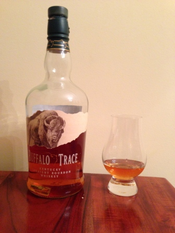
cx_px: 88
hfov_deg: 42.9
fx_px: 222
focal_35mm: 33
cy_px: 116
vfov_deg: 55.4
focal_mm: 4.13
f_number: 2.4
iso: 250
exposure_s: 1/20
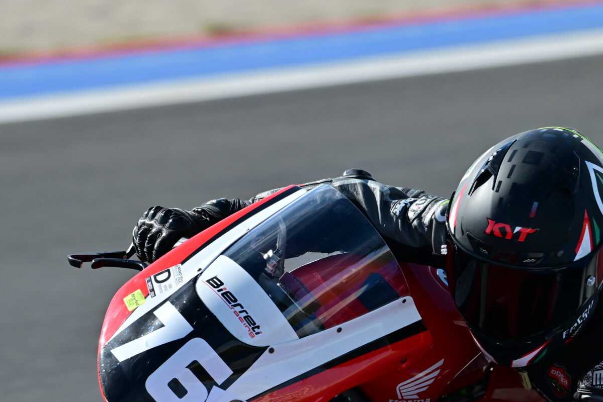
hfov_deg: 2.2
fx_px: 15379
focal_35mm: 918
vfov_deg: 1.5
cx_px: 329
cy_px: 418
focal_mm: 430
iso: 100
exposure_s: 1/800
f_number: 6
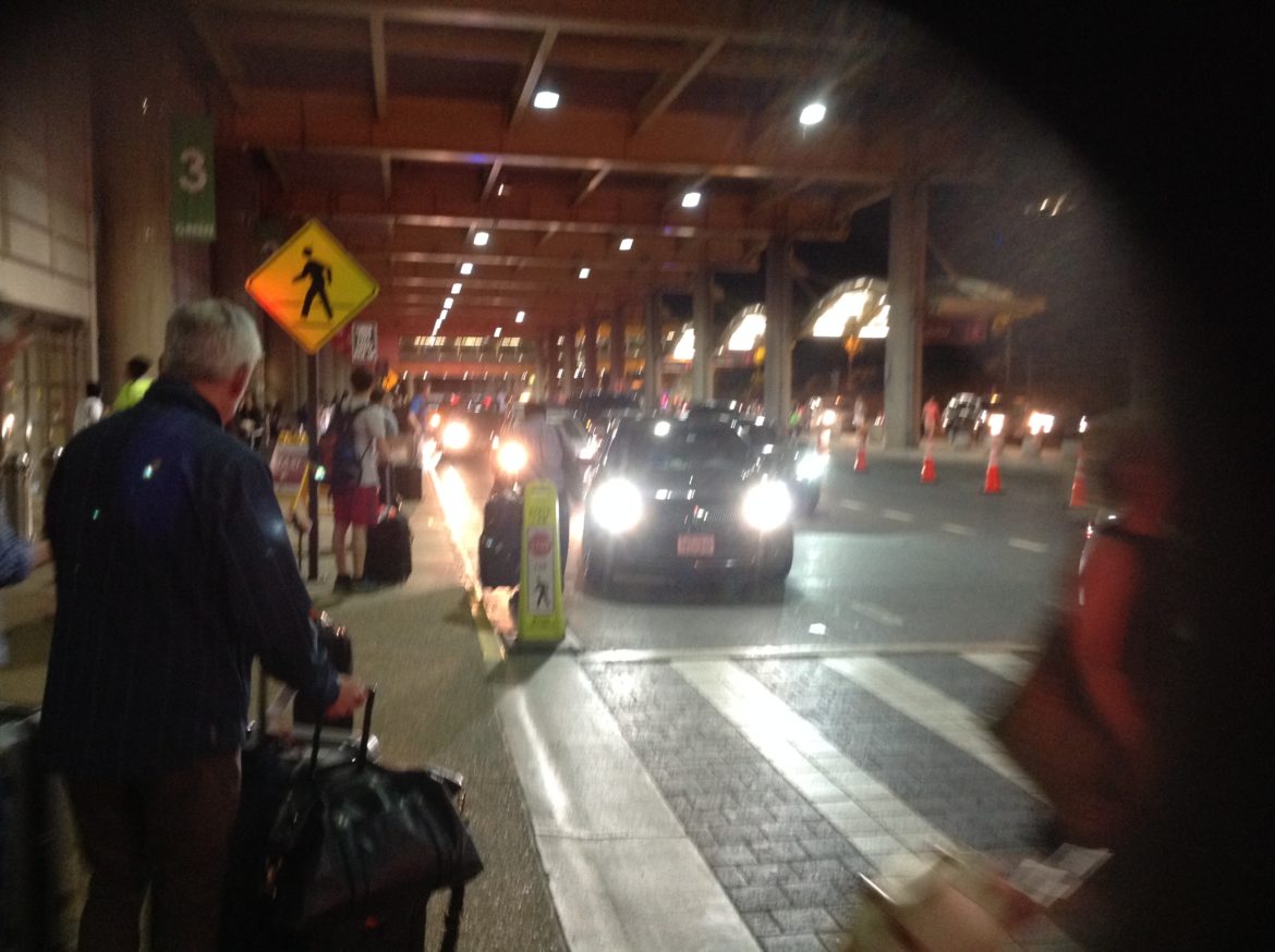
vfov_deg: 40.6
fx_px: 1287
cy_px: 476
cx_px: 638
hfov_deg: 52.7
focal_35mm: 35
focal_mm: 4.28
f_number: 2.4
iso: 320
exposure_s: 1/15
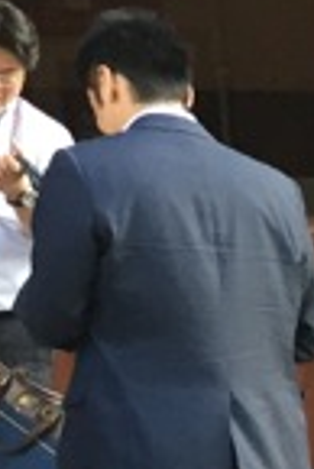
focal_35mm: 208
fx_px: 2715
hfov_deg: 5.9
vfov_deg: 9.1
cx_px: -819
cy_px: -547
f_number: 2.2
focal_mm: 4.15
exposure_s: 1/30
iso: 32
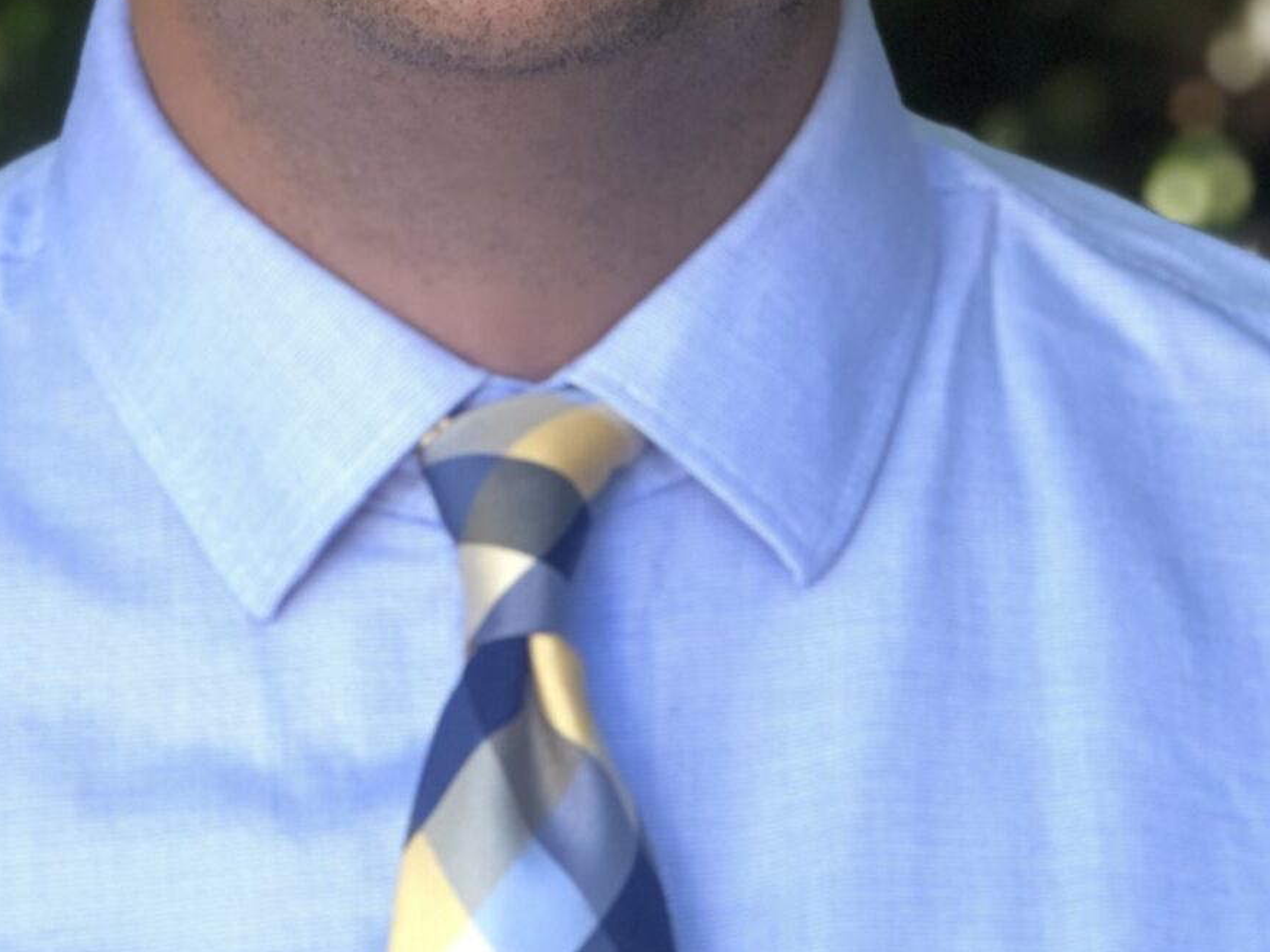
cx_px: 551
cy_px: -125
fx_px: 6125
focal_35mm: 167
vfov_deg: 8.8
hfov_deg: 11.8
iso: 64
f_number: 2.8
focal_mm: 6.6
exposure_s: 1/30
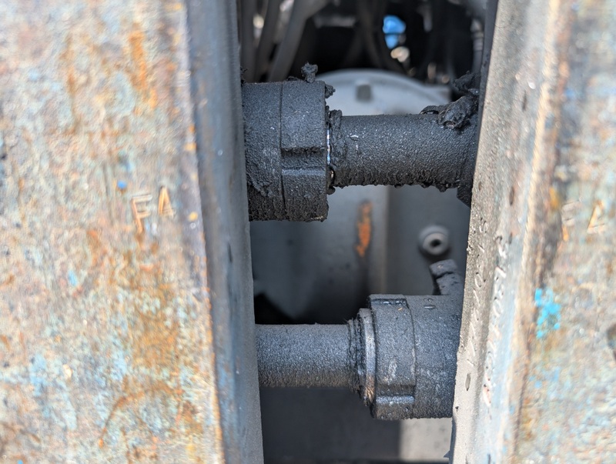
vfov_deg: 57.0
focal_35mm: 24
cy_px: 232
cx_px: 308
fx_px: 428
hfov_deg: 71.5
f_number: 1.68
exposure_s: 1/126
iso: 48
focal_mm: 6.9
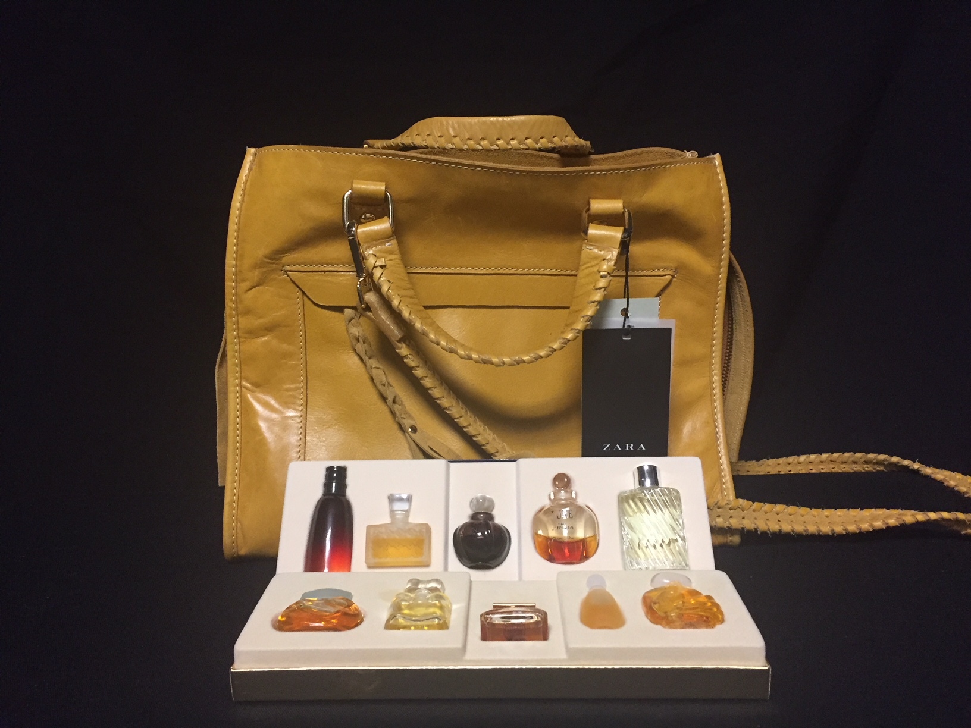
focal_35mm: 29
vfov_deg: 48.2
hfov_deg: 61.7
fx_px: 813
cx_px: 486
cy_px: 364
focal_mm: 4.15
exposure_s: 1/30
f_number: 2.2
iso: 200
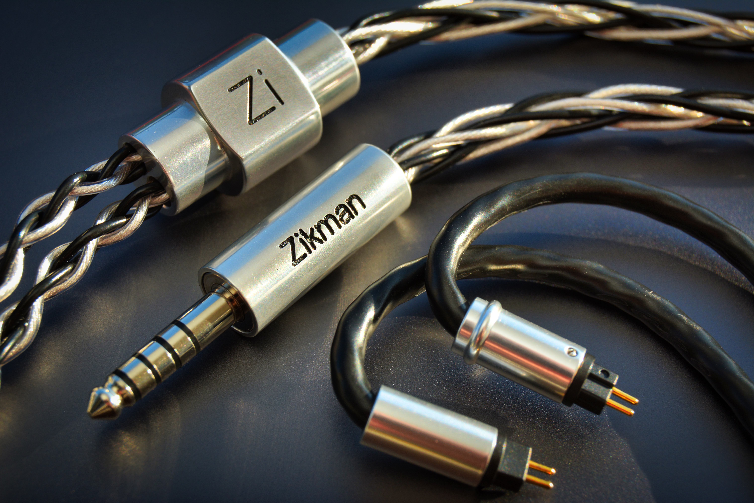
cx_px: 377
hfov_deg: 24.6
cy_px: 252
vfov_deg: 16.6
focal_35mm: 82
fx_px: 1728
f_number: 10
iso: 250
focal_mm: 55
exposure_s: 1/250
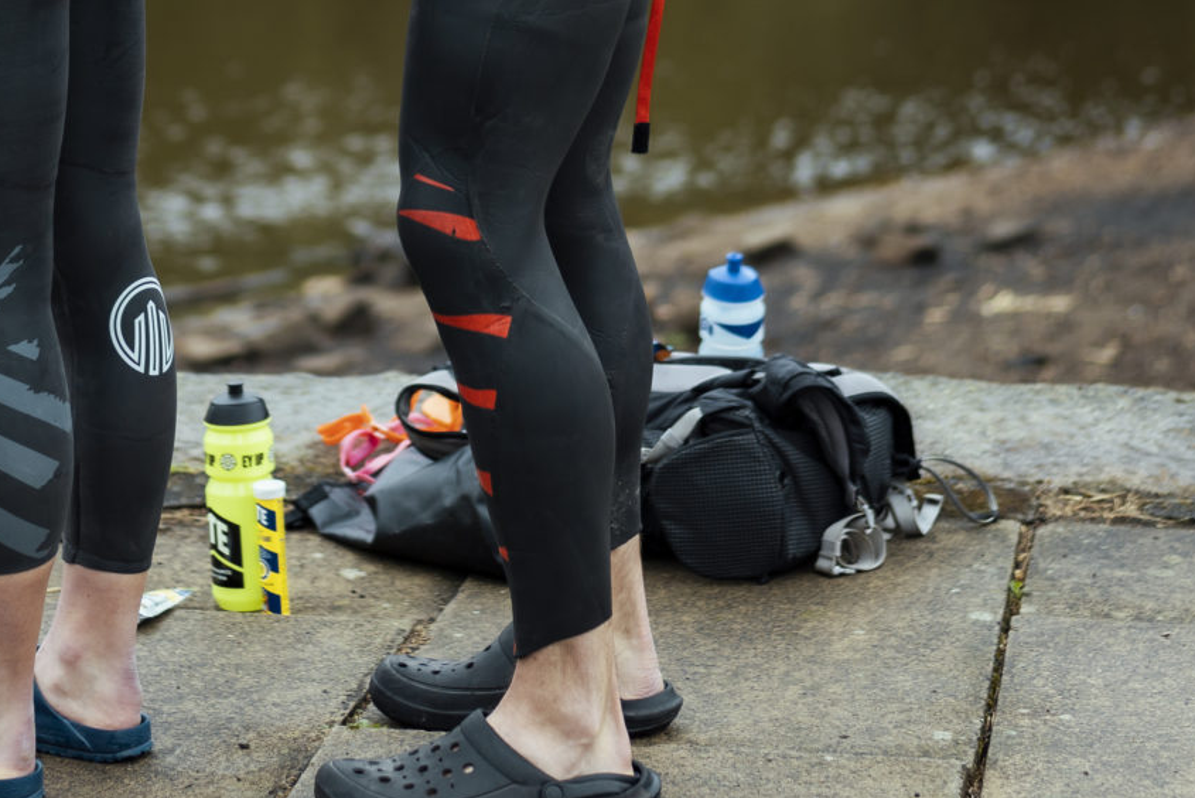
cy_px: -277
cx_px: 366
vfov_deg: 12.5
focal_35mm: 106
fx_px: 3520
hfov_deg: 19.2
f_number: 1.4
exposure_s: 1/800
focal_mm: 35
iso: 125
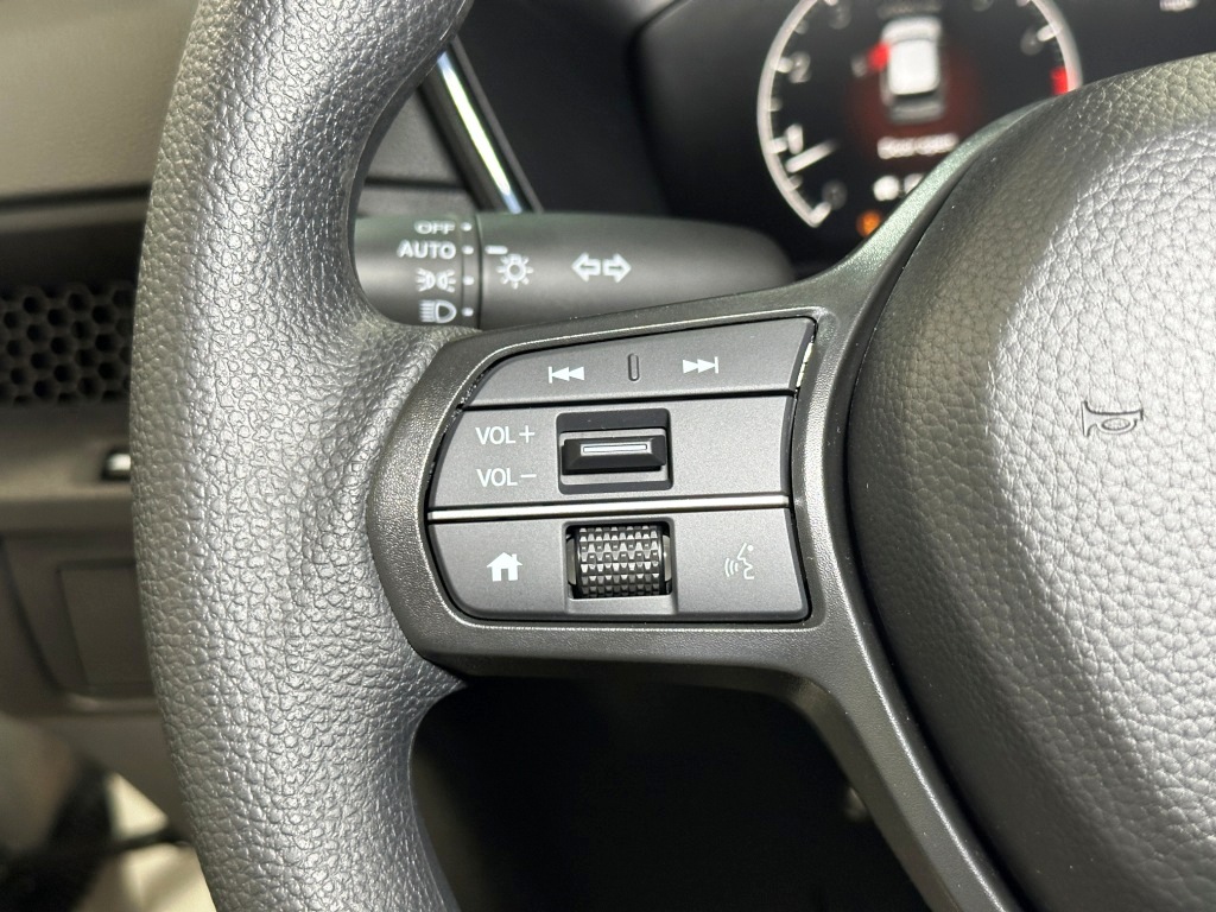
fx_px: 1686
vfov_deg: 30.3
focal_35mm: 48
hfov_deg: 39.7
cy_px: 456
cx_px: 608
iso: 400
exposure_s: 1/40
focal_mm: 6.86
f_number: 1.78
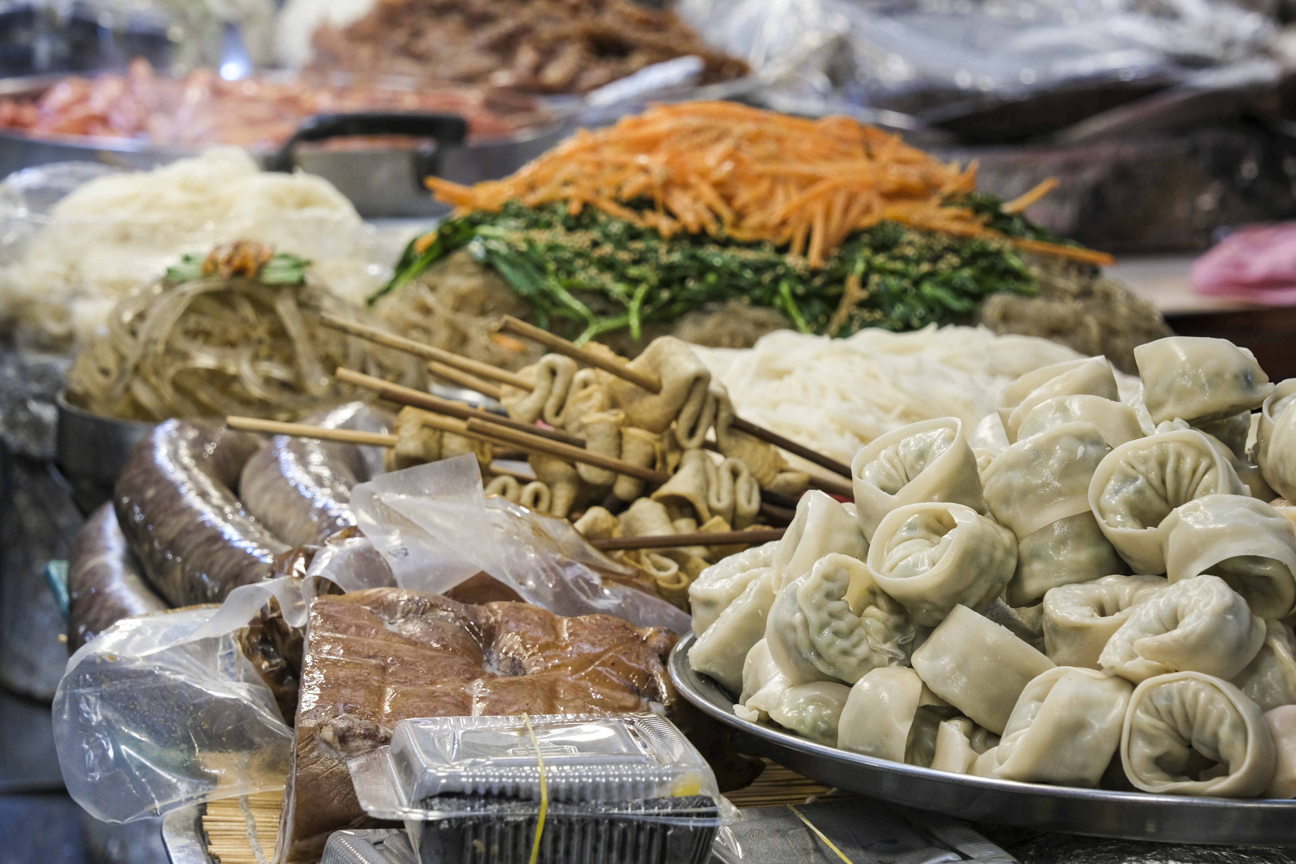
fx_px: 4320
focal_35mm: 120
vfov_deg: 11.4
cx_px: 648
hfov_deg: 17.1
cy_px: 432
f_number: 8
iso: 1000
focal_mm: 80
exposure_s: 1/160
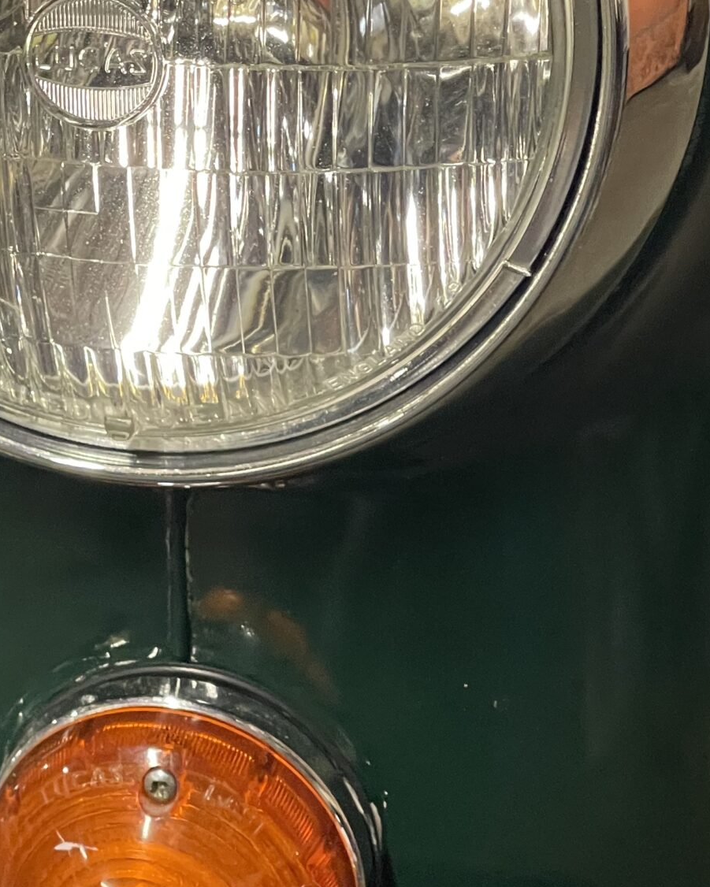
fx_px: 3729
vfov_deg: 13.4
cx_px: 98
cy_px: 88
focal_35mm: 142
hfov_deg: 10.8
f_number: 2.2
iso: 320
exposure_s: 1/60
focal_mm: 7.5
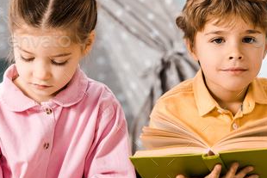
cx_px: 158
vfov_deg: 5.4
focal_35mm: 257
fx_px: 1907
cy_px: 82
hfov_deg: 8.0
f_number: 4
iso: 160
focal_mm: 135
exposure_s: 1/160
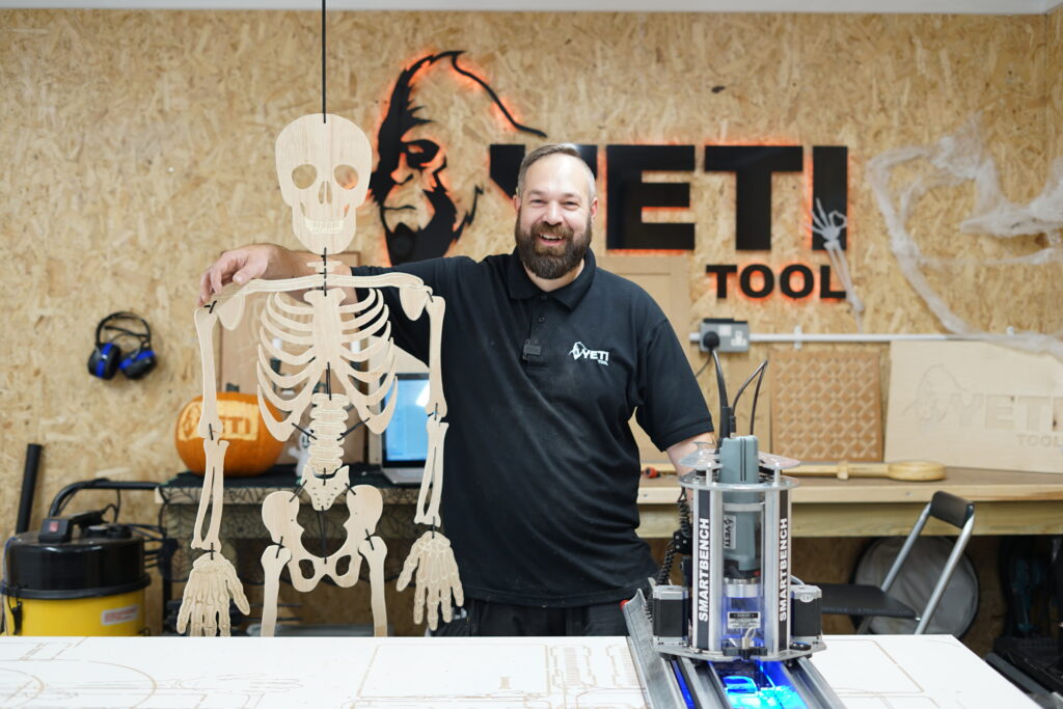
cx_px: 532
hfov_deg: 39.6
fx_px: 1476
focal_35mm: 50
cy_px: 354
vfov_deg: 27.0
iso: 200
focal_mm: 50
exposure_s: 1/50
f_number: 2.5
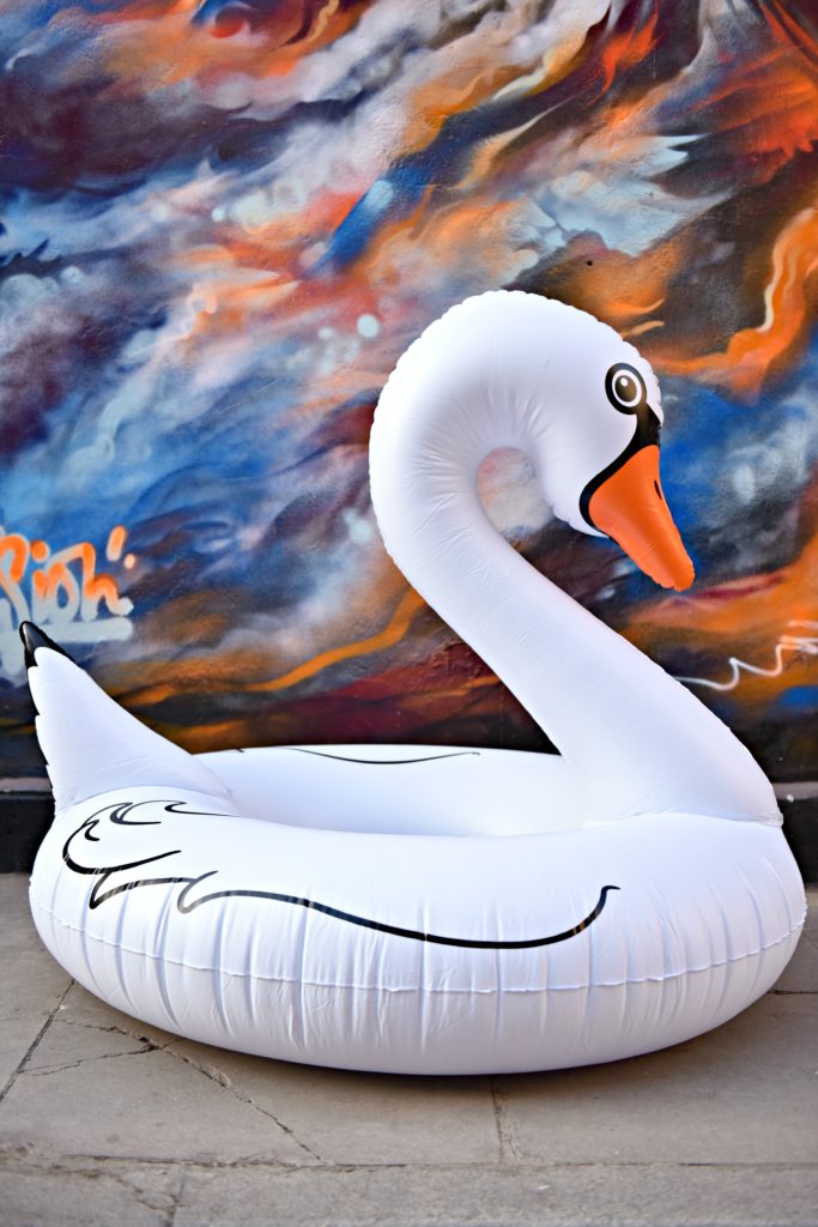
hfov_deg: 29.9
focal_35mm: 45
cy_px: 614
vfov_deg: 43.6
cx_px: 409
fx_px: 1533
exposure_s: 1/640
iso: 640
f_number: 2.8
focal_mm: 45
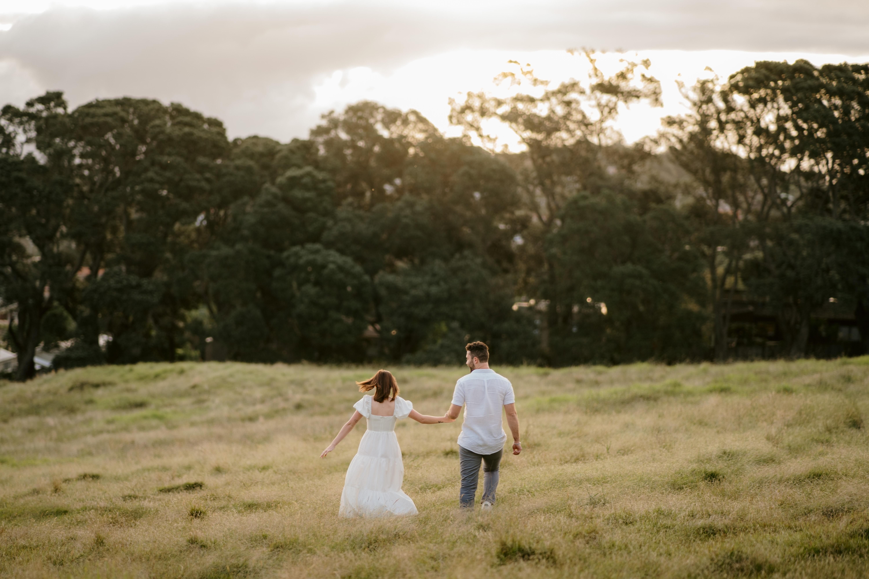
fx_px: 2052
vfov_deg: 16.1
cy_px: 290
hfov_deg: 23.9
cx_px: 434
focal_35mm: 85
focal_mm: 85
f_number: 1.4
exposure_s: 1/200
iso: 50
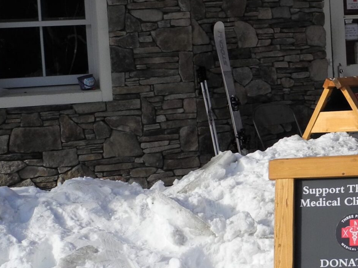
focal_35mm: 83
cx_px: 359
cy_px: 113
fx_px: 858
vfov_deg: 17.8
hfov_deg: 22.6
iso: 100
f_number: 4.5
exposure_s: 1/920
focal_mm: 8.1
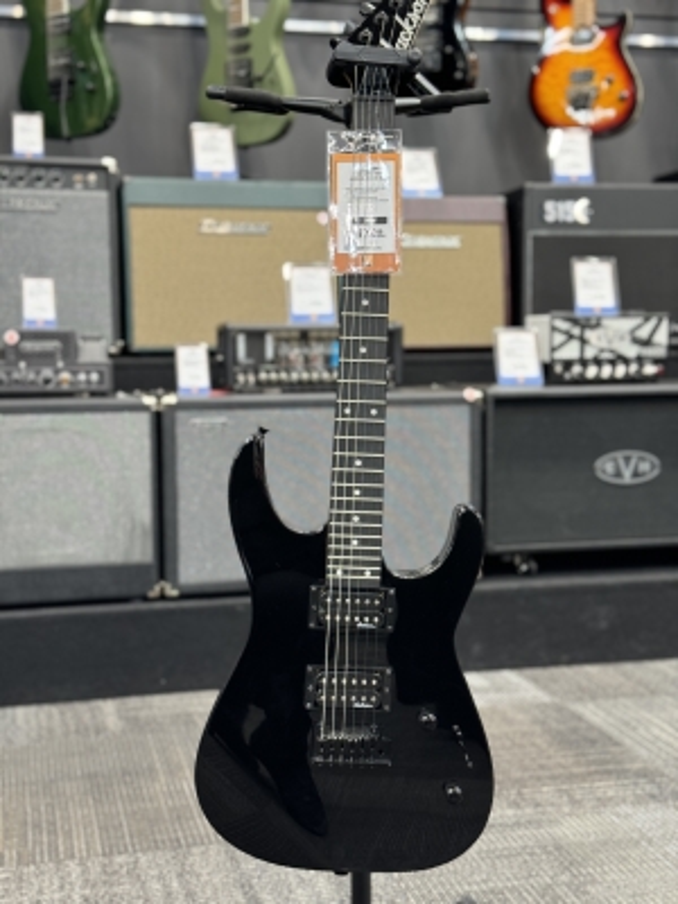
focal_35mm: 48
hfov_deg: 30.3
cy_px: 452
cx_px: 339
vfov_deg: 39.7
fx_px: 1254
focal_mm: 6.86
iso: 200
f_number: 1.78
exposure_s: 1/60
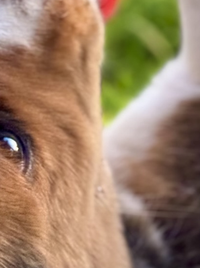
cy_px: -218
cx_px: 198
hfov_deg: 8.4
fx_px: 1350
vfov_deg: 10.6
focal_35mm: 175
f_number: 1.78
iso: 64
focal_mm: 6.76
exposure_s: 1/171
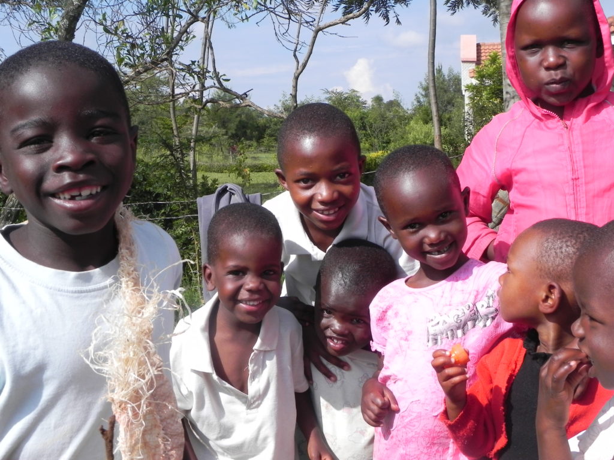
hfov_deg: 33.2
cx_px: 307
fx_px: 1029
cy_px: 230
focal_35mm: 58
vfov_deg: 25.2
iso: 160
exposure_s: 1/392
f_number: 7.1
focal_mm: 10.3
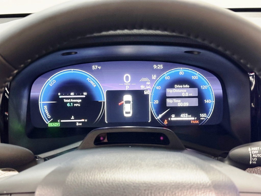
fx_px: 362
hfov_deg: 39.7
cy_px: 98
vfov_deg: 30.3
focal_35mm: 48
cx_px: 130
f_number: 1.78
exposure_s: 1/30
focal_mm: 6.86
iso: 640
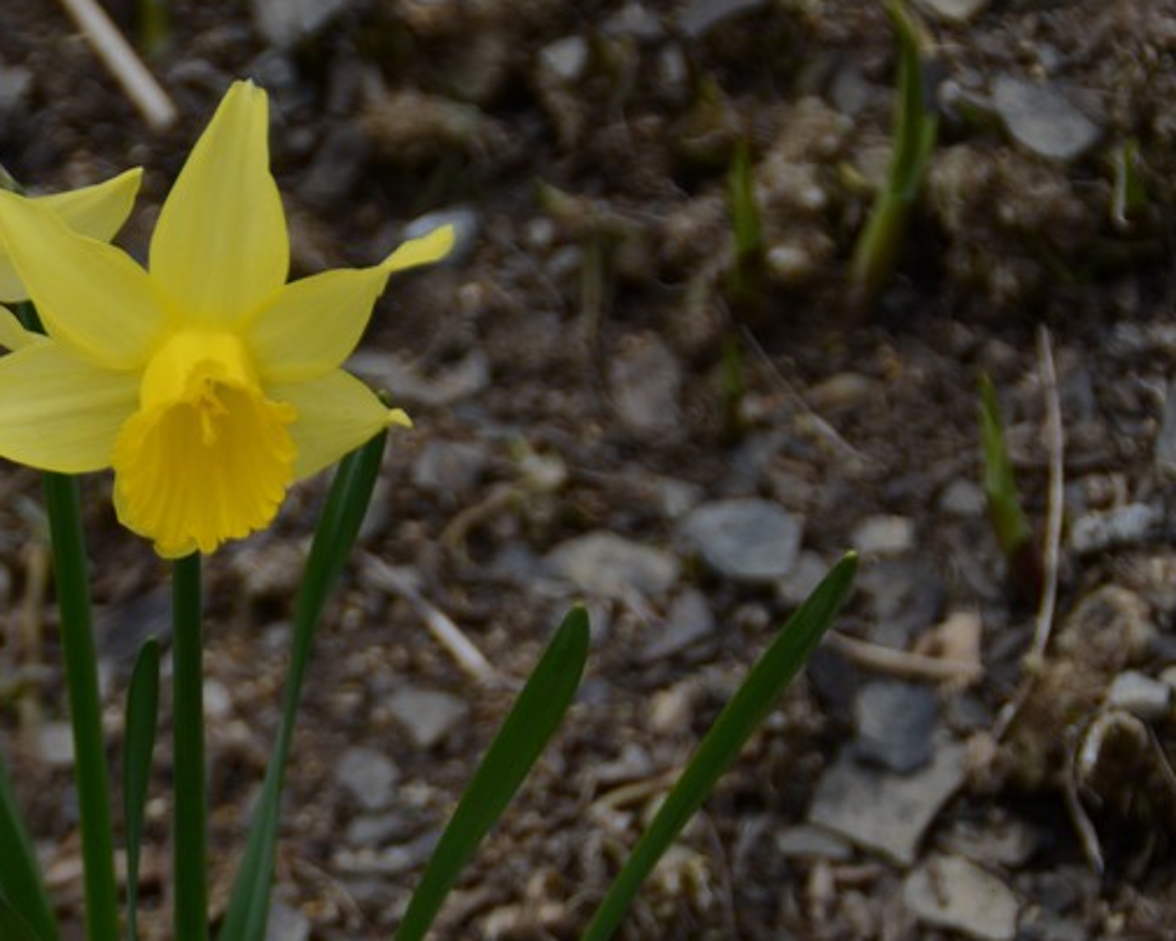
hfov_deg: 6.4
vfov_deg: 5.2
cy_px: 731
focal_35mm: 300
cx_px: 42
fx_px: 10438
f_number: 6
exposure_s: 1/500
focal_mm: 105
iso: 100
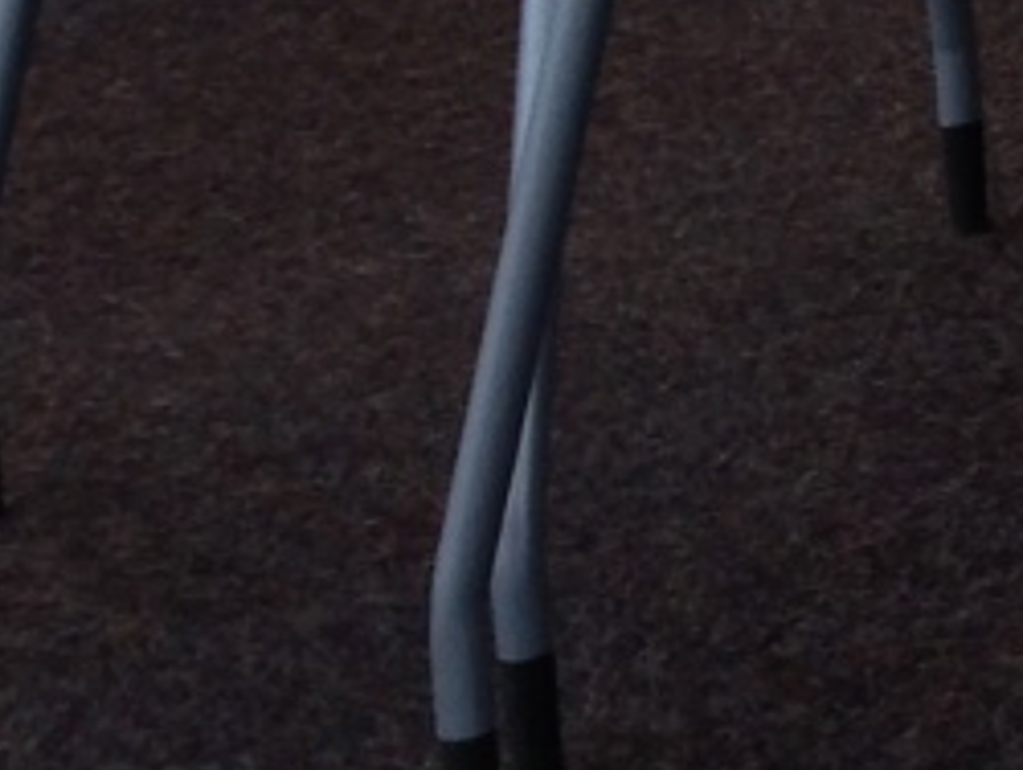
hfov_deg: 8.0
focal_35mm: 215
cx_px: 2946
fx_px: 6360
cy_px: -1221
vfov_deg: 6.5
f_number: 2.4
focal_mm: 4.12
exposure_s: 1/68
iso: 50
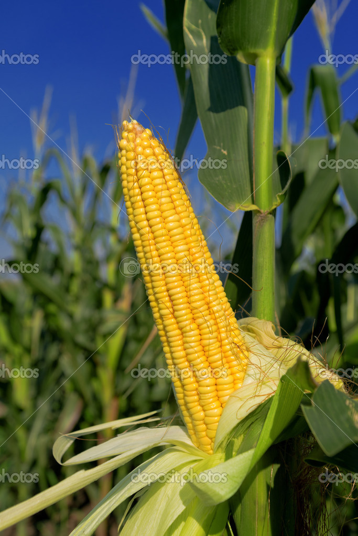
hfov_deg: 28.1
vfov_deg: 41.1
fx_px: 715
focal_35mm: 48
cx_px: 179
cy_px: 268
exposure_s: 1/1600
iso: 200
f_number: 7.1
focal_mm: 48
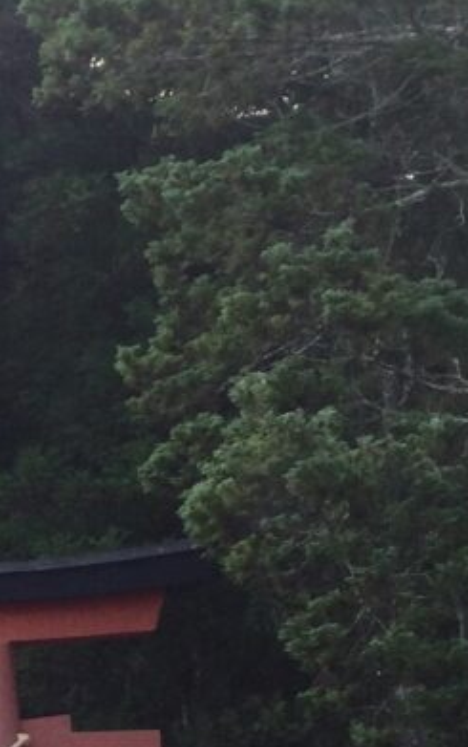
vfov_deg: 15.8
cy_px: 760
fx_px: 2628
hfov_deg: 9.4
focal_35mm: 129
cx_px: -521
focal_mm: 3.3
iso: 32
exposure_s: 1/120
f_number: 2.4
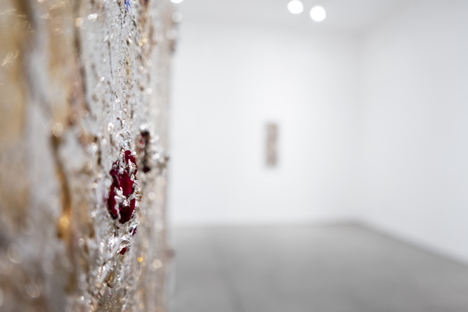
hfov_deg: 73.7
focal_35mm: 24
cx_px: 234
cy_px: 156
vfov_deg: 53.2
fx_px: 312
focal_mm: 10.9
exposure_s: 1/25
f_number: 1.7
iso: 200
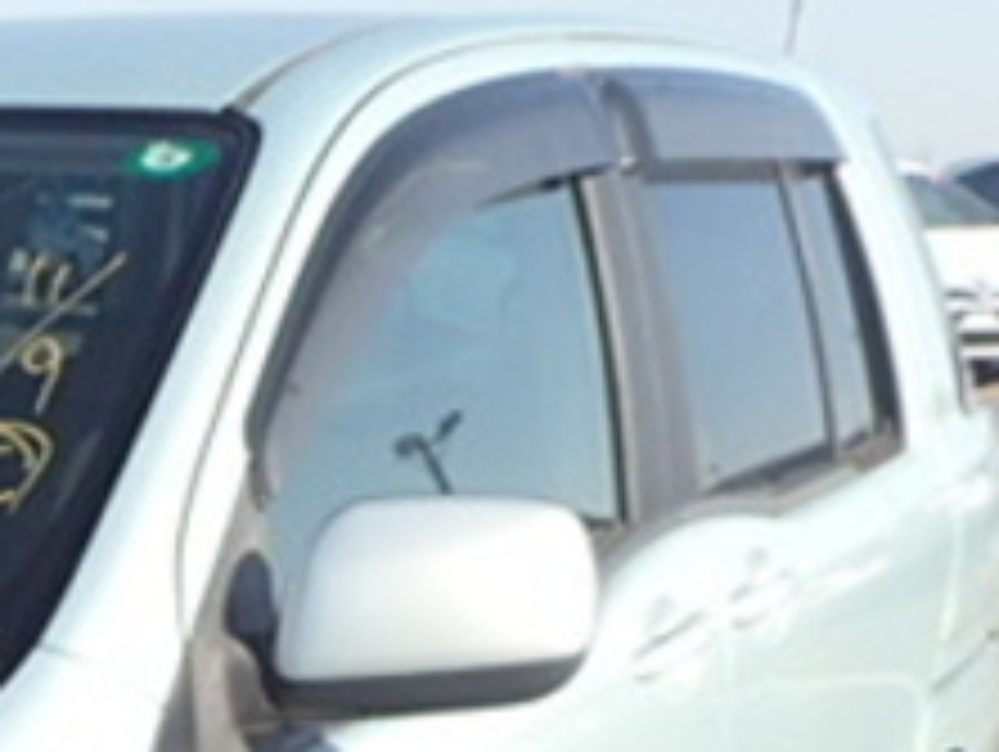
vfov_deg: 15.2
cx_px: -549
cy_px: 1148
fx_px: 2600
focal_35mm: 90
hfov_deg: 18.8
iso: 100
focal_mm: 4.5
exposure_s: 1/800
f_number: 2.8
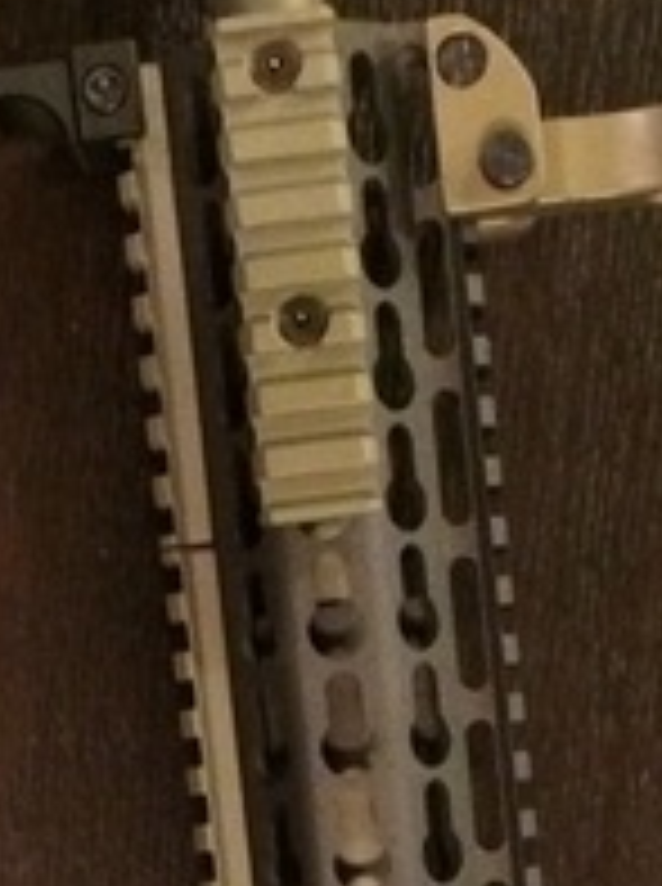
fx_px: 3019
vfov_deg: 15.6
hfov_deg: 12.5
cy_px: 1268
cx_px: 221
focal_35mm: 118
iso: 400
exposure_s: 1/15
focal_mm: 4.15
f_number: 2.2
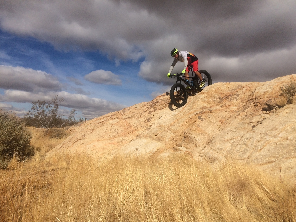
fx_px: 248
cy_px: 111
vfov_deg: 48.2
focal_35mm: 29
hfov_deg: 61.7
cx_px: 148
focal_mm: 4.15
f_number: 2.2
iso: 40
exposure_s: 1/6849
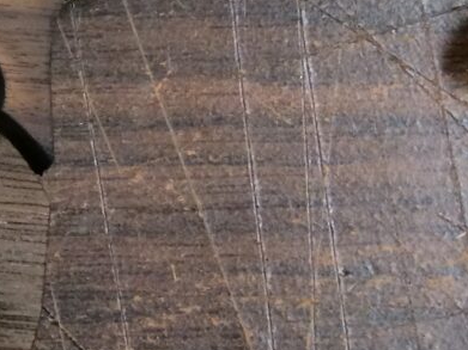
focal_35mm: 118
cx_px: -446
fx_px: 1595
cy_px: -26
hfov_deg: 14.2
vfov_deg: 12.4
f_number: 2.2
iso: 160
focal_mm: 4.12
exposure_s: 1/30
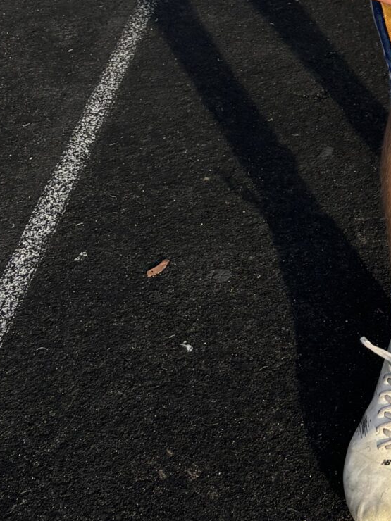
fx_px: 1355
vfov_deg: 19.0
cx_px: 557
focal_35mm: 90
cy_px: -272
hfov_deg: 15.4
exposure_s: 1/1695
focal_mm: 5.96
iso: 50
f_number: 1.6
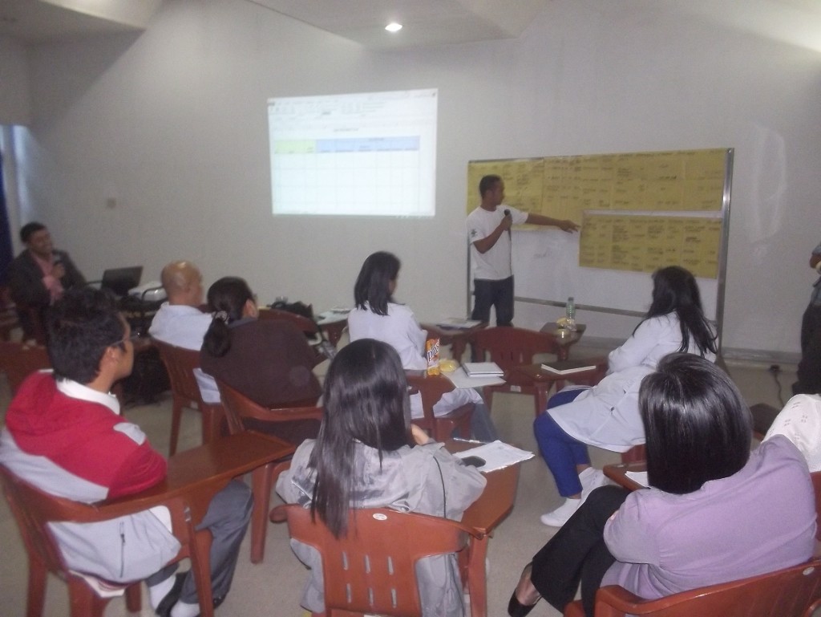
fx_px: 688
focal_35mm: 29
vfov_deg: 48.3
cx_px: 410
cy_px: 308
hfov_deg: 61.6
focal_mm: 4.1
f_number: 3.3
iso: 400
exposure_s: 1/30
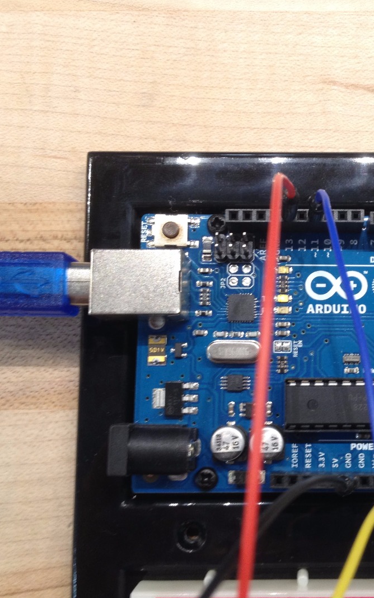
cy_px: 301
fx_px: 815
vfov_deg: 40.3
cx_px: 322
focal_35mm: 50
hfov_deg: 25.2
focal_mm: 4.28
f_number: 2.4
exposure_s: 1/20
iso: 100
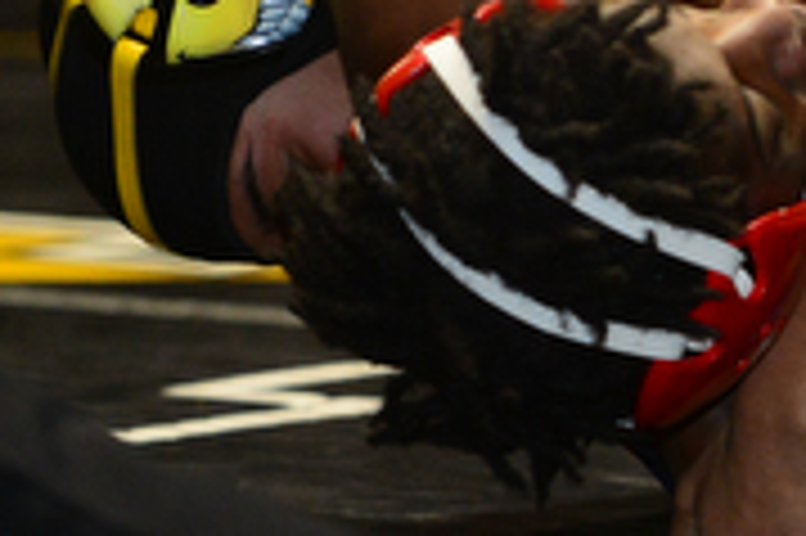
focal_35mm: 780
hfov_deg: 2.6
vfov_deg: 1.8
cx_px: 973
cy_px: 230
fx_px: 17447
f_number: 2.8
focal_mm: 175
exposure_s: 1/250
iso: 3200
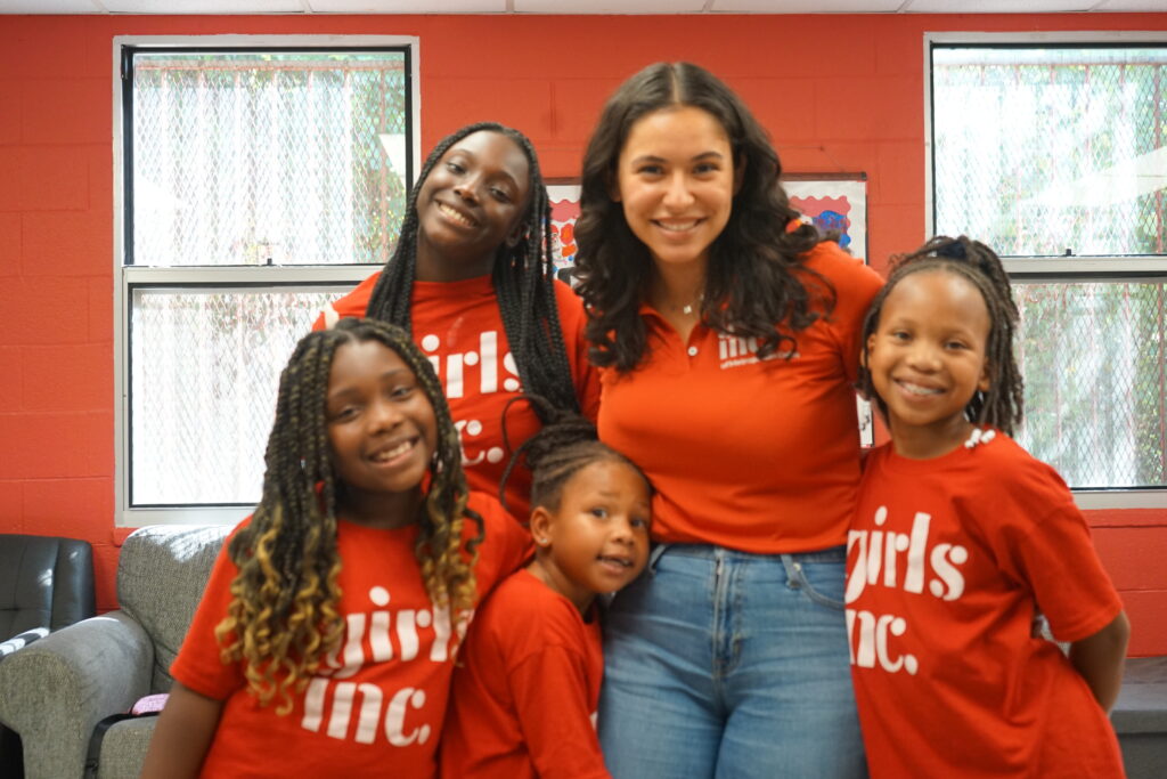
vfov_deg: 30.5
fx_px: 1426
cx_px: 584
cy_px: 390
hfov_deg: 44.5
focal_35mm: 44
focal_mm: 44
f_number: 4.5
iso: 1600
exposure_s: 1/160
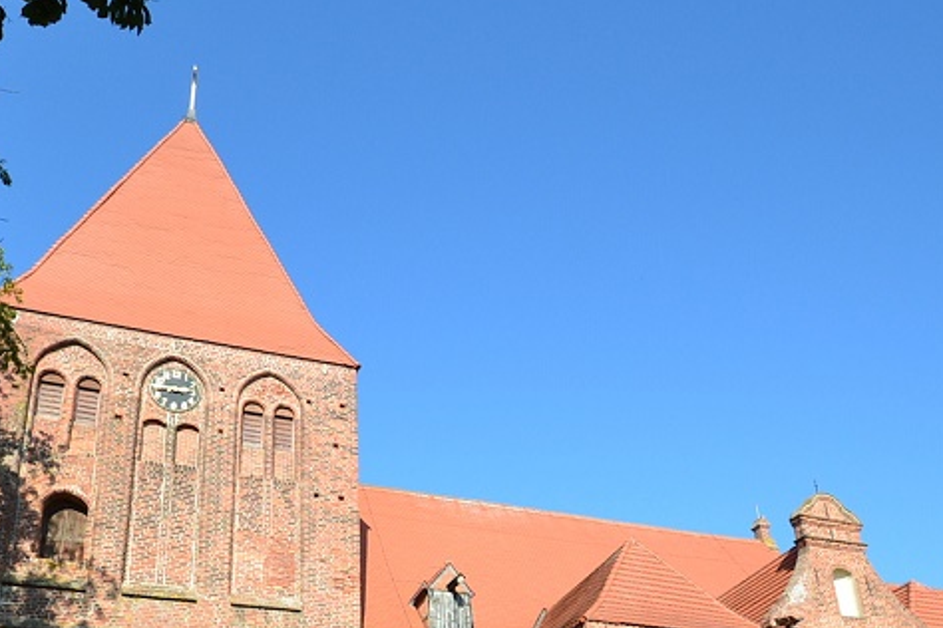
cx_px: 382
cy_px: 627
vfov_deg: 37.8
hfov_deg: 59.8
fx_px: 812
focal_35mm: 31
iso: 400
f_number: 10
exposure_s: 1/250
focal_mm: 10
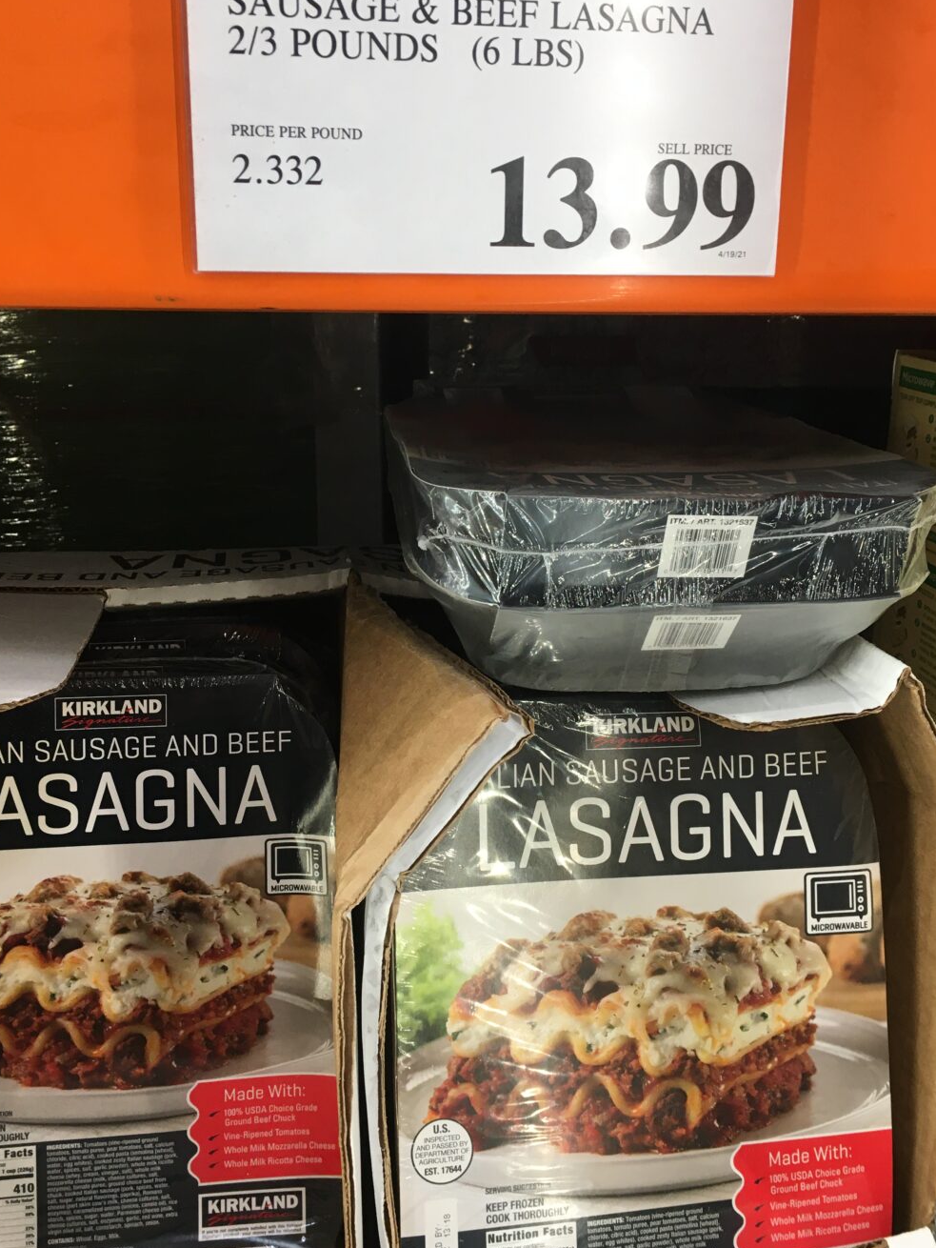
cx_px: 458
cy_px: 567
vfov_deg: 53.9
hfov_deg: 41.8
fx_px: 1225
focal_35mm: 34
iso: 32
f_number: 2.2
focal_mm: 4.15
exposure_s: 1/30
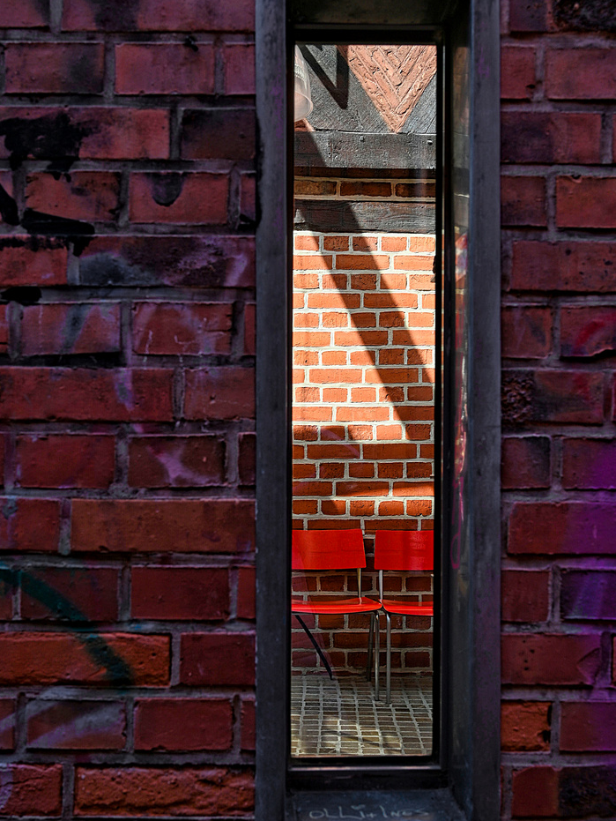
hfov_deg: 36.8
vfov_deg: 47.8
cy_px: 404
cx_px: 311
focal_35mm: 39
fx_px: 925
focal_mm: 35
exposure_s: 1/60
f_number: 8
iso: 160
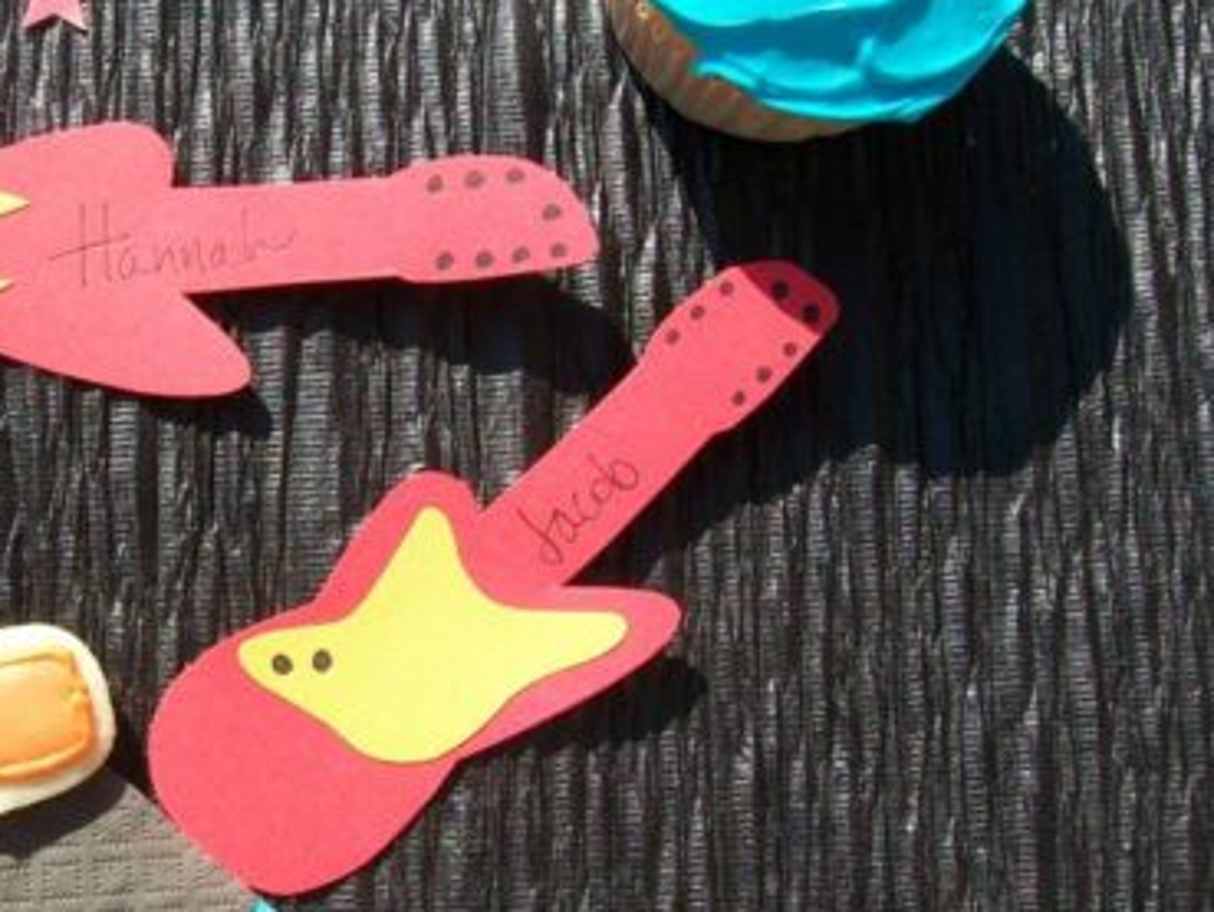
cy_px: 489
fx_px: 2105
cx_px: 252
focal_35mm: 60
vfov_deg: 24.4
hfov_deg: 31.4
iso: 64
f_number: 4.8
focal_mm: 6
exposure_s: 1/320
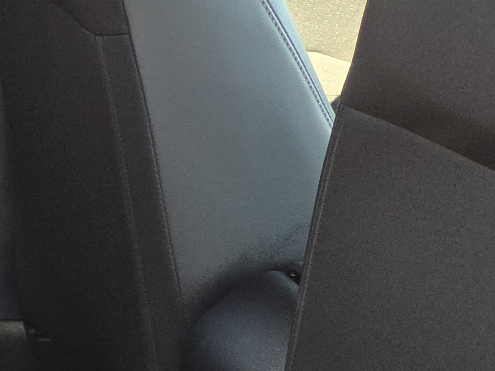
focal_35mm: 88
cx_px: -370
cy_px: 529
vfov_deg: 15.7
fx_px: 1259
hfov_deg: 18.1
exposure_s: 1/180
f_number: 1.8
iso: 80
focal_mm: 5.4
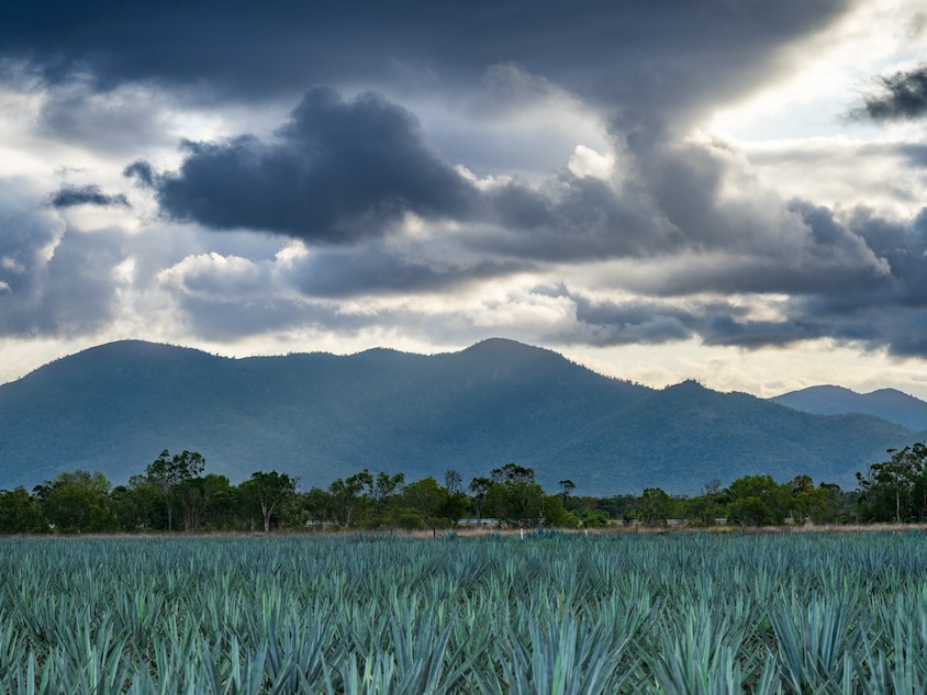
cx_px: 487
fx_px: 3294
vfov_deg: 12.0
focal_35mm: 123
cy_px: 393
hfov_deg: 16.0
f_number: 8
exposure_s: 1/500
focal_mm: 90
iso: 200
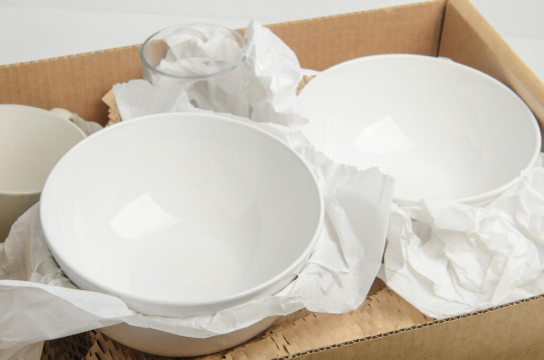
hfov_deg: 27.0
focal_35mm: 75
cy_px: 180
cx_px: 272
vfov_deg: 18.1
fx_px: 1131
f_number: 9
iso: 100
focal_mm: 50
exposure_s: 1/200
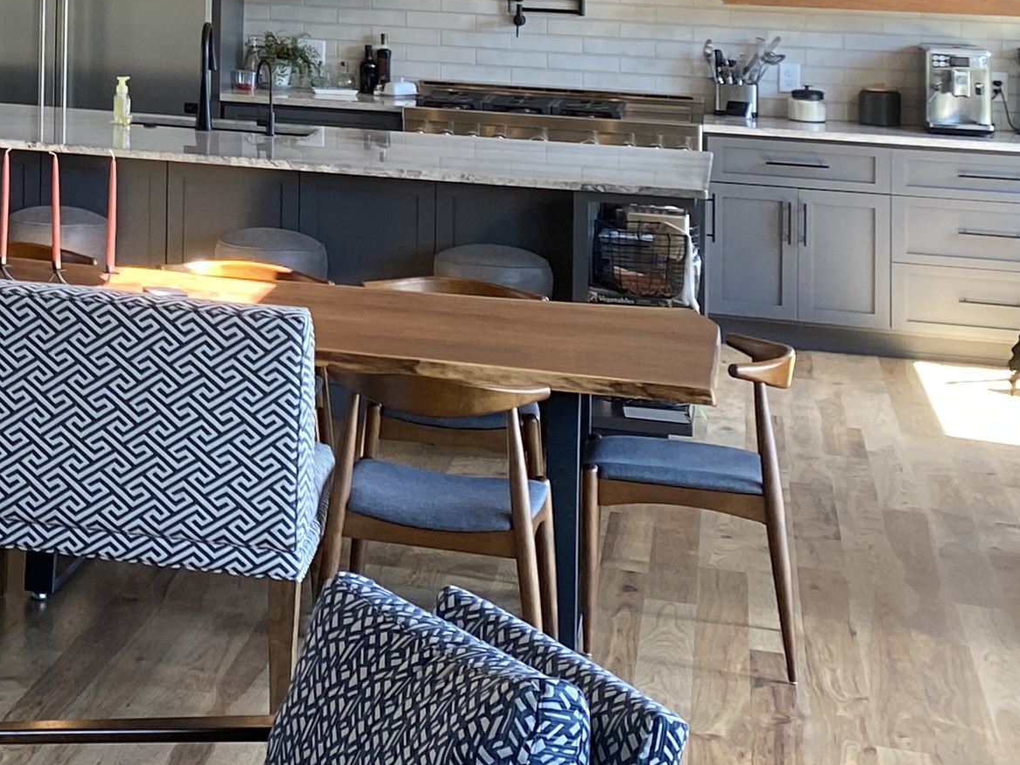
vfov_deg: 15.5
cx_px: -372
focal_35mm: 90
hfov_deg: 19.7
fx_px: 2652
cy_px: -256
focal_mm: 4.25
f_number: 1.8
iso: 64
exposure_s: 1/60
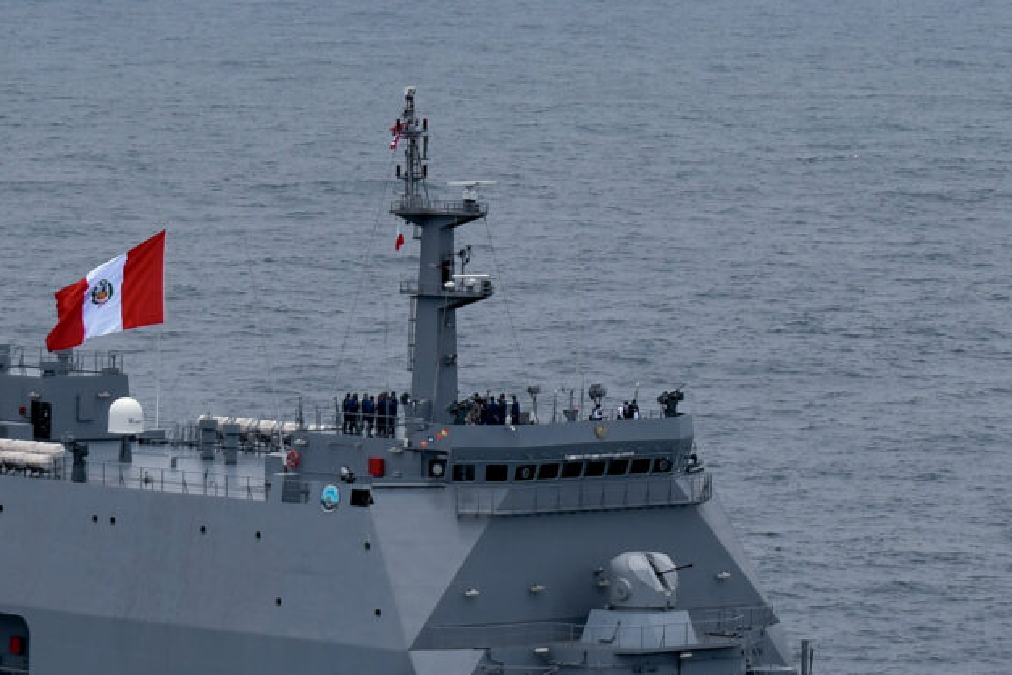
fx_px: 7533
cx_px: 305
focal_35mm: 268
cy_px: 458
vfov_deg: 5.1
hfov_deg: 7.7
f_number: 7.1
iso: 200
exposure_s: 1/800
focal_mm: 55
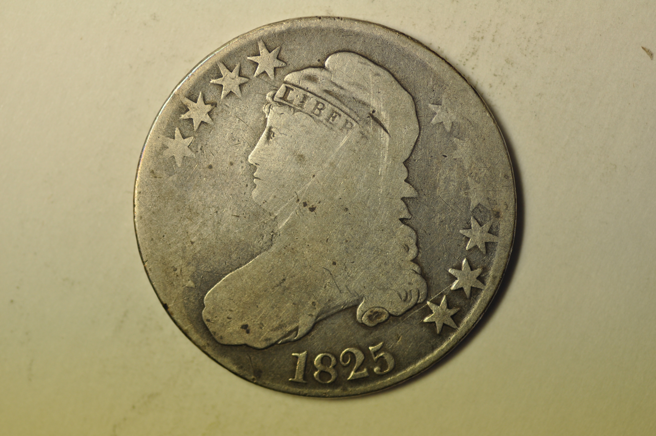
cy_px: 218
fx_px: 1638
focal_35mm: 90
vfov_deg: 15.2
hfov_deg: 22.6
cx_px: 328
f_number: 4.5
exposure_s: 1/320
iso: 400
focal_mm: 60
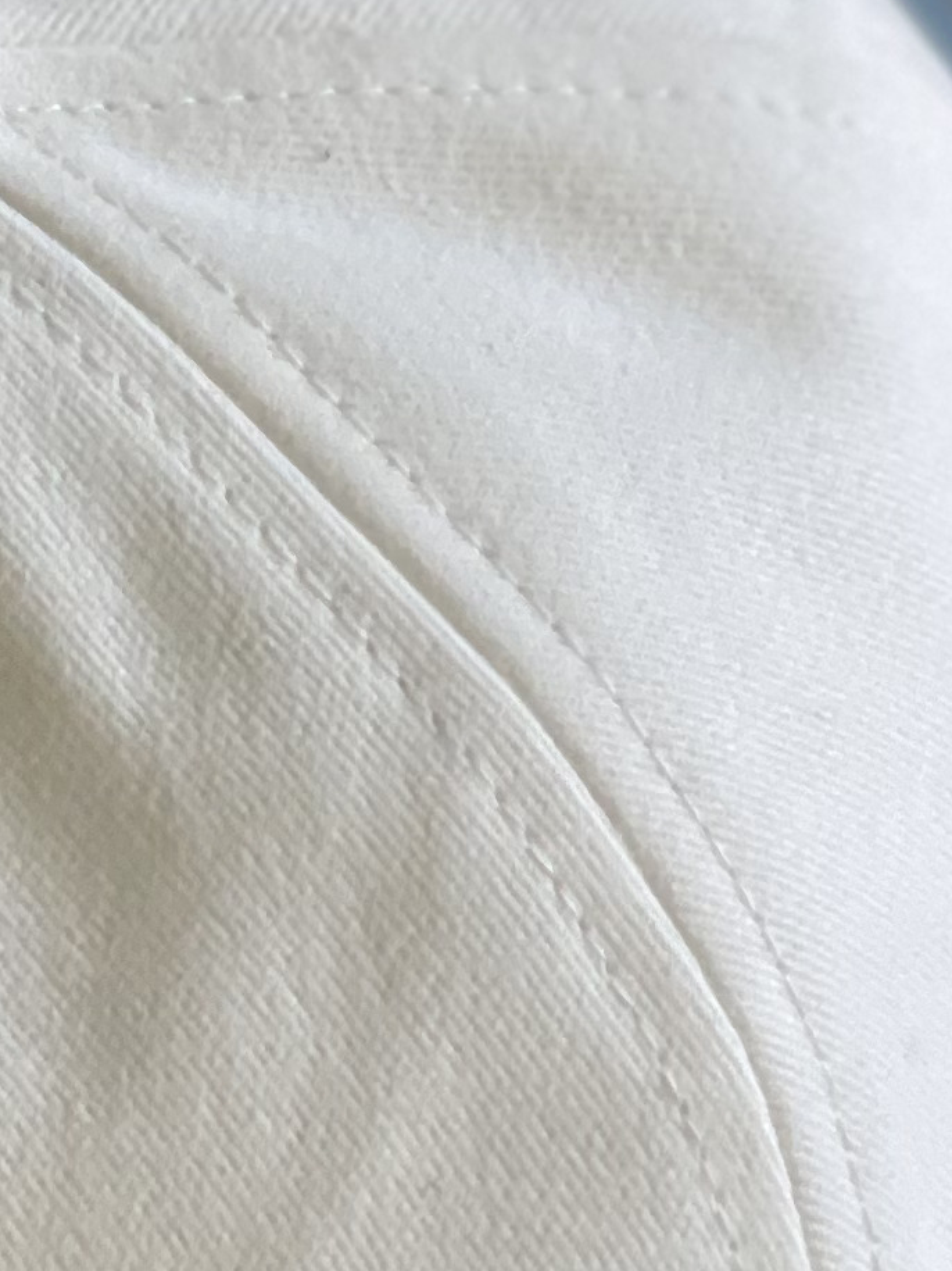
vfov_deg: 7.0
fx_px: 10343
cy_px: 860
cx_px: -389
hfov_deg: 5.2
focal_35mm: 282
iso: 125
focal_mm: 7.5
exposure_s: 1/121
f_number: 2.2
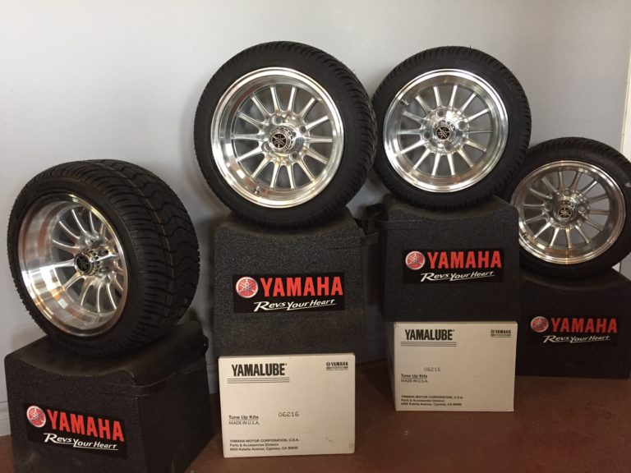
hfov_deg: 61.7
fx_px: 529
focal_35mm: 29
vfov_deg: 48.2
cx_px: 316
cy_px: 236
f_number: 2.2
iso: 160
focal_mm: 4.15
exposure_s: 1/30
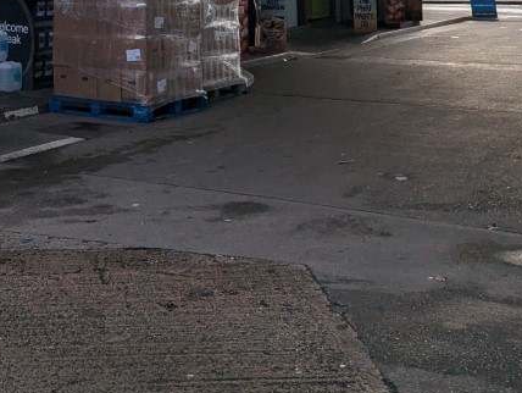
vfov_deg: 19.9
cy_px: -144
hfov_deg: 28.3
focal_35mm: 67
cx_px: 104
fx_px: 1011
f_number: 1.85
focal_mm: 6.81
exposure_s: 1/2058
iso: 40
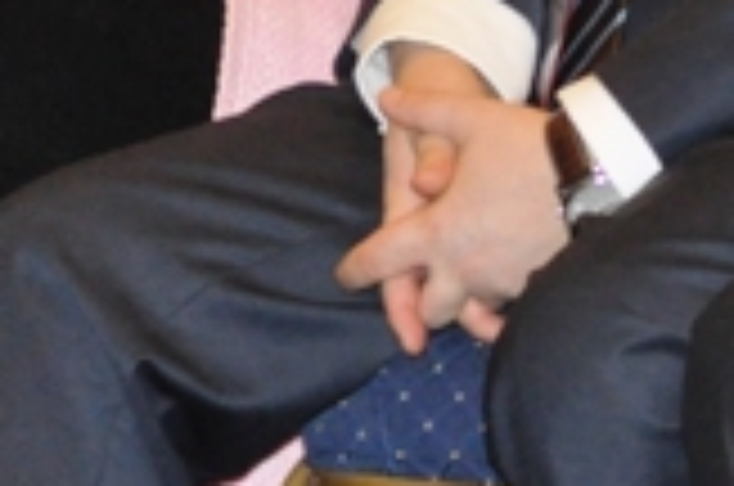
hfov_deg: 3.1
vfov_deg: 2.1
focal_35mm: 663
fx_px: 13491
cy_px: -605
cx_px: 1036
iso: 1600
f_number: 8
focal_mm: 90
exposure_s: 1/160
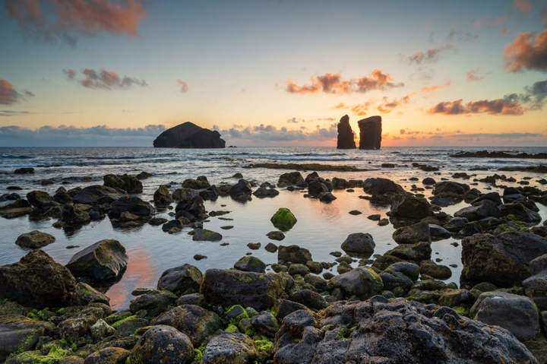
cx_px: 274
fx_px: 311
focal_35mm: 20
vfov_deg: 60.6
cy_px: 182
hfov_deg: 82.6
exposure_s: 1/20
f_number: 8
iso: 100
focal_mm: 20.5
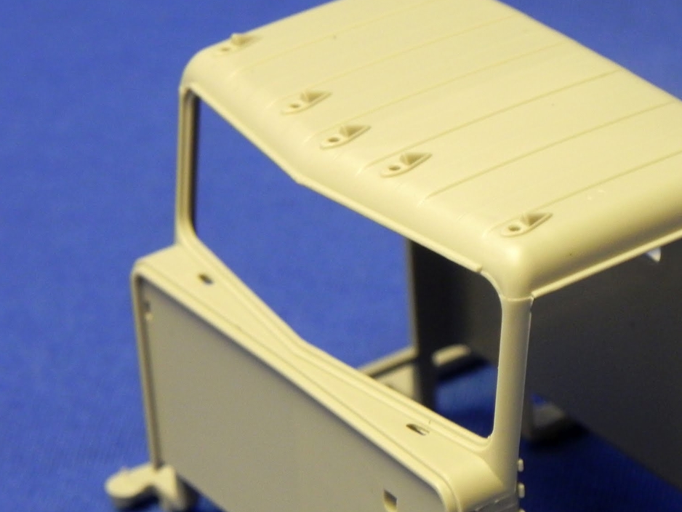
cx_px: 424
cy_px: 306
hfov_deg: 11.2
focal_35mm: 176
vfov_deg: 8.4
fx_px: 3468
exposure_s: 1/23.8
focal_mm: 23
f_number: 4.5
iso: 400
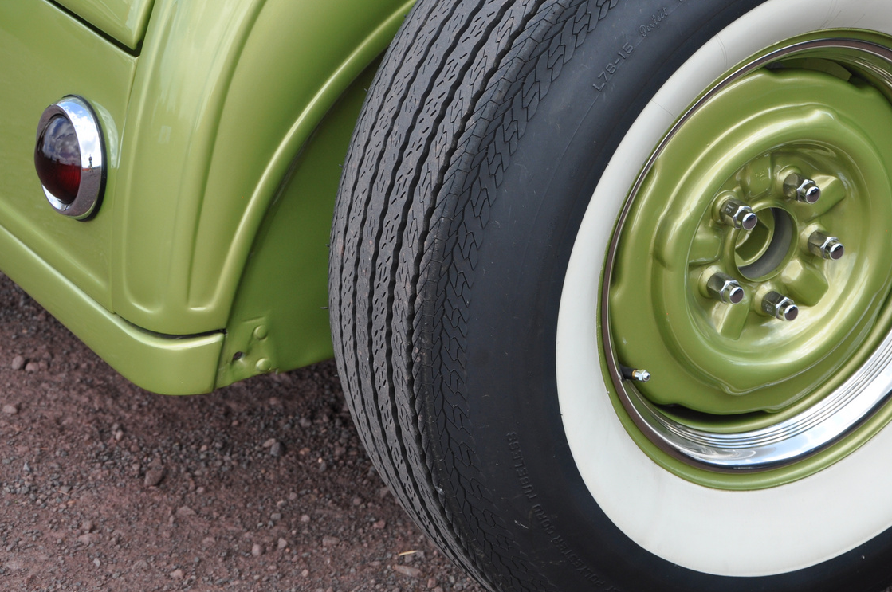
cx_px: 634
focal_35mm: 109
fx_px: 2697
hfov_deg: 18.7
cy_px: 176
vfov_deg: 12.5
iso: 250
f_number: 8
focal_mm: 50
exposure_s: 1/250
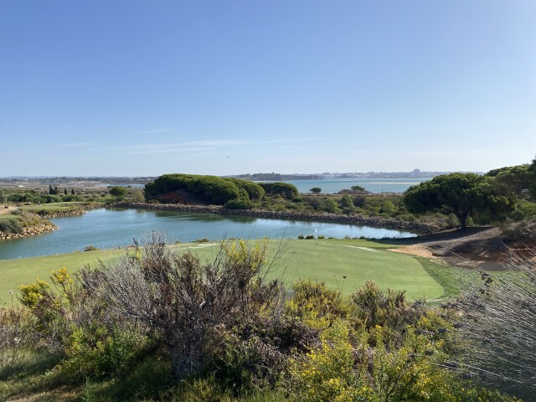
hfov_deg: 67.3
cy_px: 201
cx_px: 268
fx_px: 403
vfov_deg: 53.1
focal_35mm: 26
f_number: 1.8
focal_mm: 4.25
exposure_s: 1/5025
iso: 32
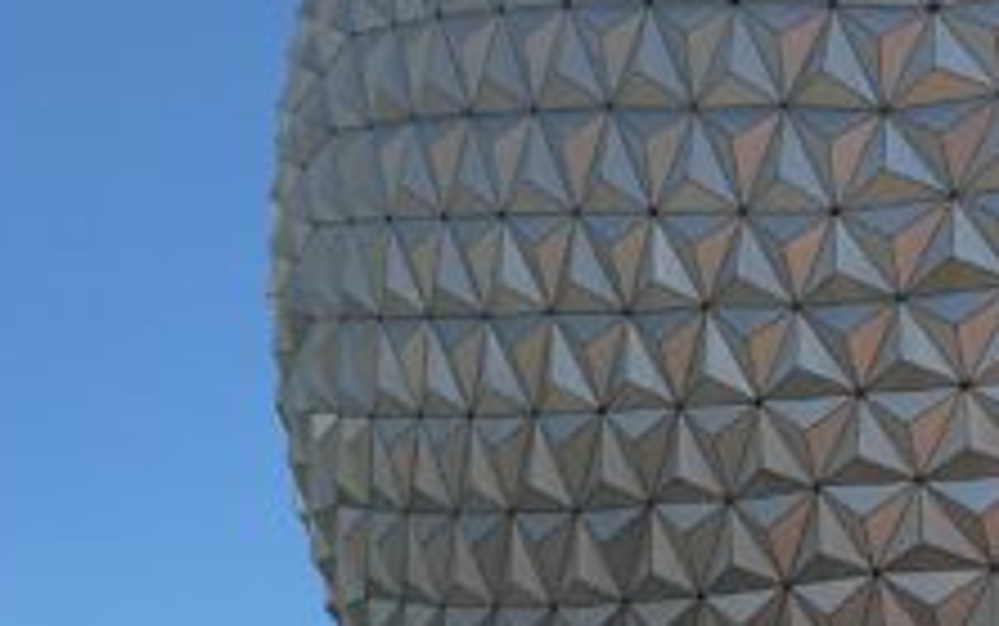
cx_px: 662
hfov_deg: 14.7
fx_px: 3868
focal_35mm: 142
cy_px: 757
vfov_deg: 9.1
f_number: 2.2
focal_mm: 4.15
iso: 25
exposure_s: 1/1876
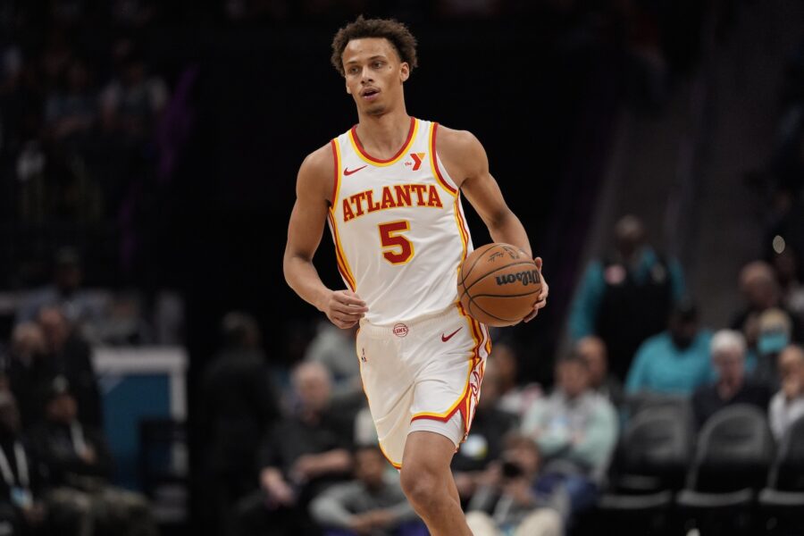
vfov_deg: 4.6
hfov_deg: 6.9
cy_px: 268
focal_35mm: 300
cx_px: 402
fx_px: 6699
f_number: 2.8
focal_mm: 300
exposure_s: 1/2000
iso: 4000
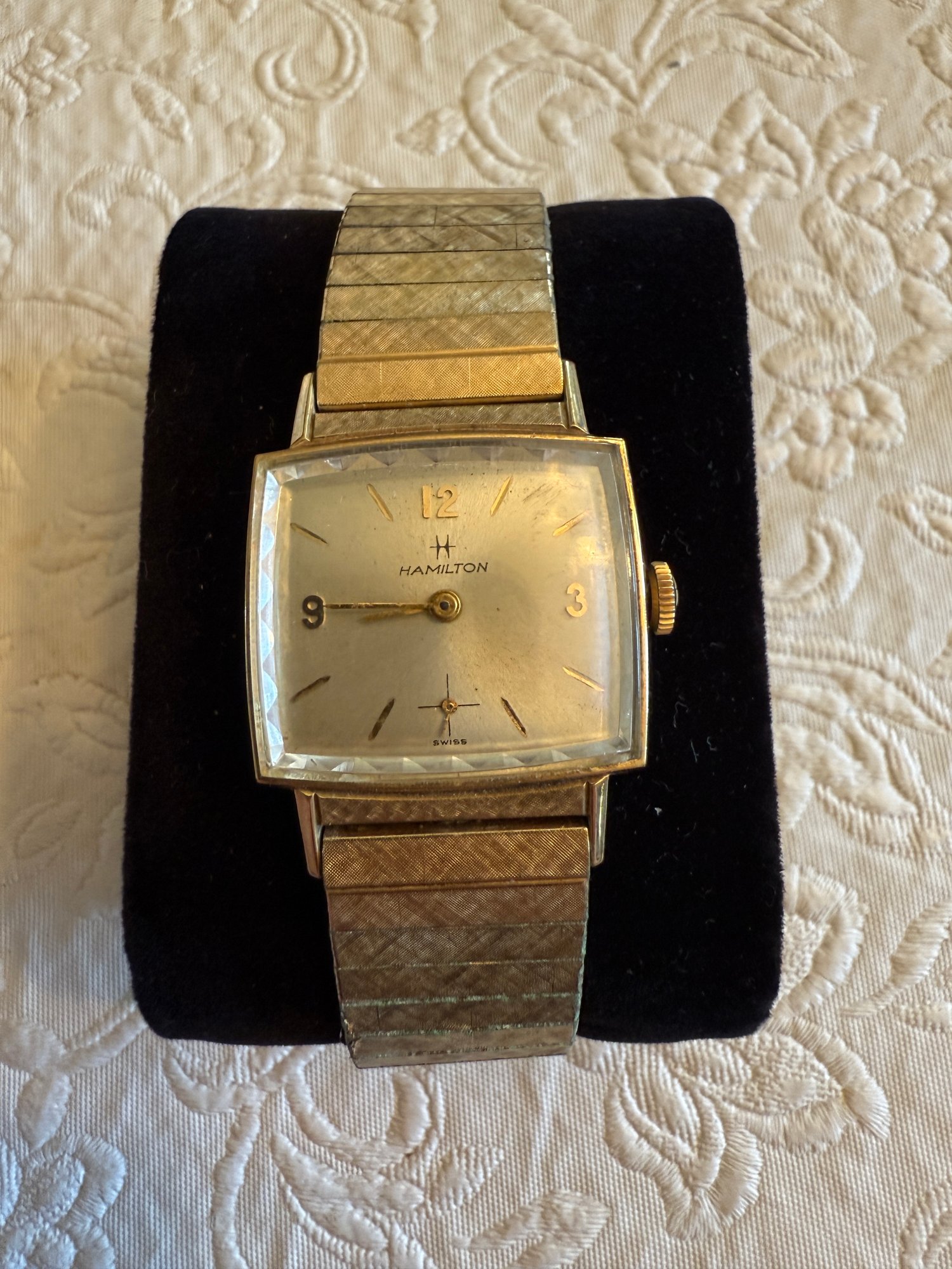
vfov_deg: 69.4
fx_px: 917
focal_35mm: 25
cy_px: 634
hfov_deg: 54.9
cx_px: 476
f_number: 2.2
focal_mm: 2.22
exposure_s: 1/60
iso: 250
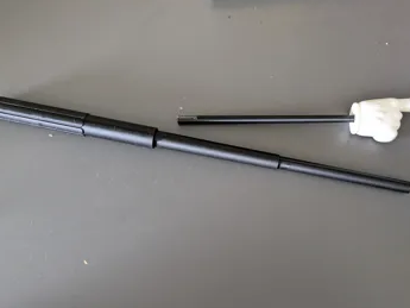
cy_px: 166
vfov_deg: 48.2
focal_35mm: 29
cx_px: 204
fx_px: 344
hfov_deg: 61.6
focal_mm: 5.43
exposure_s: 1/25
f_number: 1.89
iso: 549
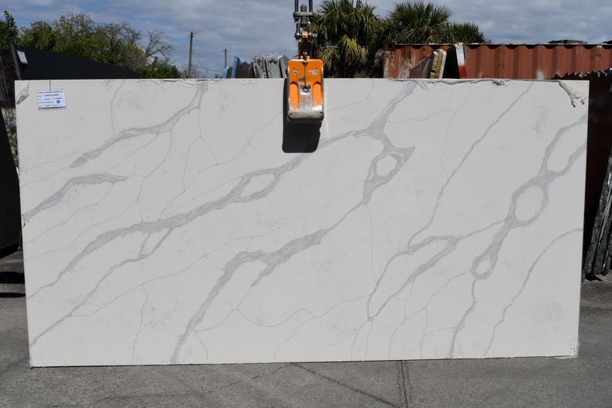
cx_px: 306
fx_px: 612
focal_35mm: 36
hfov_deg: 53.1
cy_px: 204
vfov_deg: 36.9
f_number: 13
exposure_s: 1/500
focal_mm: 24
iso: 200
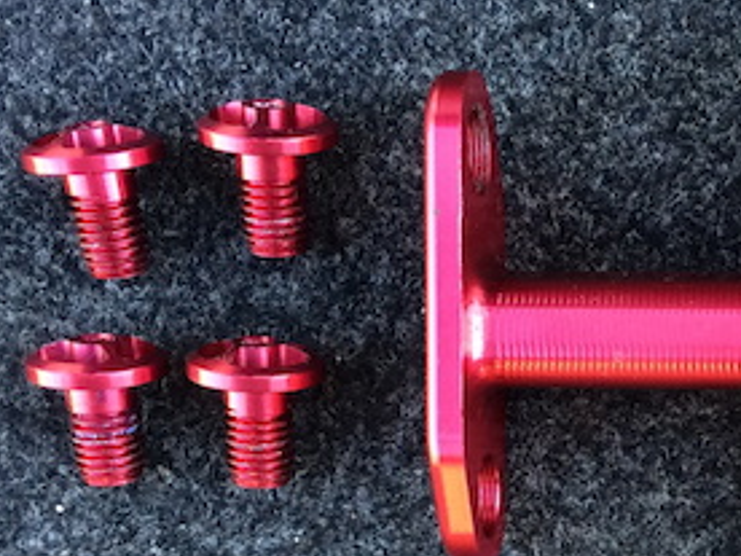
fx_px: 1862
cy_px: 671
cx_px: 822
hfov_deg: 21.3
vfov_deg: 16.3
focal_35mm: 87
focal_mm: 4.12
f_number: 2.2
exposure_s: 1/30
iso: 50
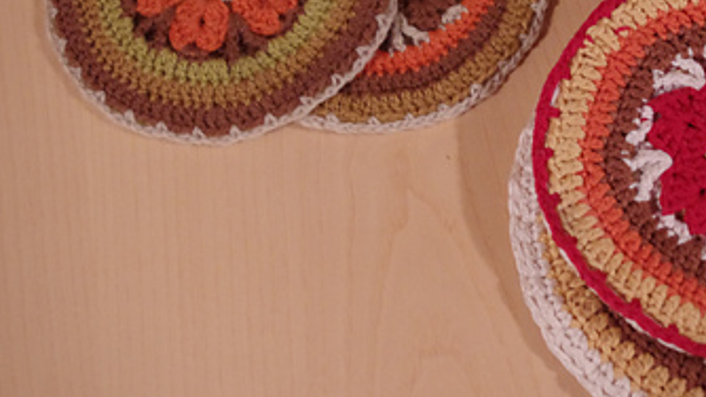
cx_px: 497
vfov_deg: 16.7
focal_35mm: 72
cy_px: 114
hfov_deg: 29.1
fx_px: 1348
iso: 3200
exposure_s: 1/15
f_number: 5
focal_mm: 30.63
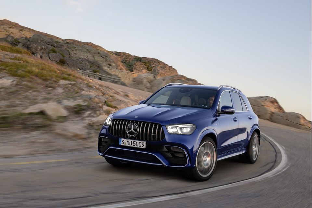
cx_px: 156
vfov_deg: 31.9
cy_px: 104
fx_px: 364
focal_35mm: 42
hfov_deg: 46.4
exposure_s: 1/4
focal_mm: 42
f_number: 11
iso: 100
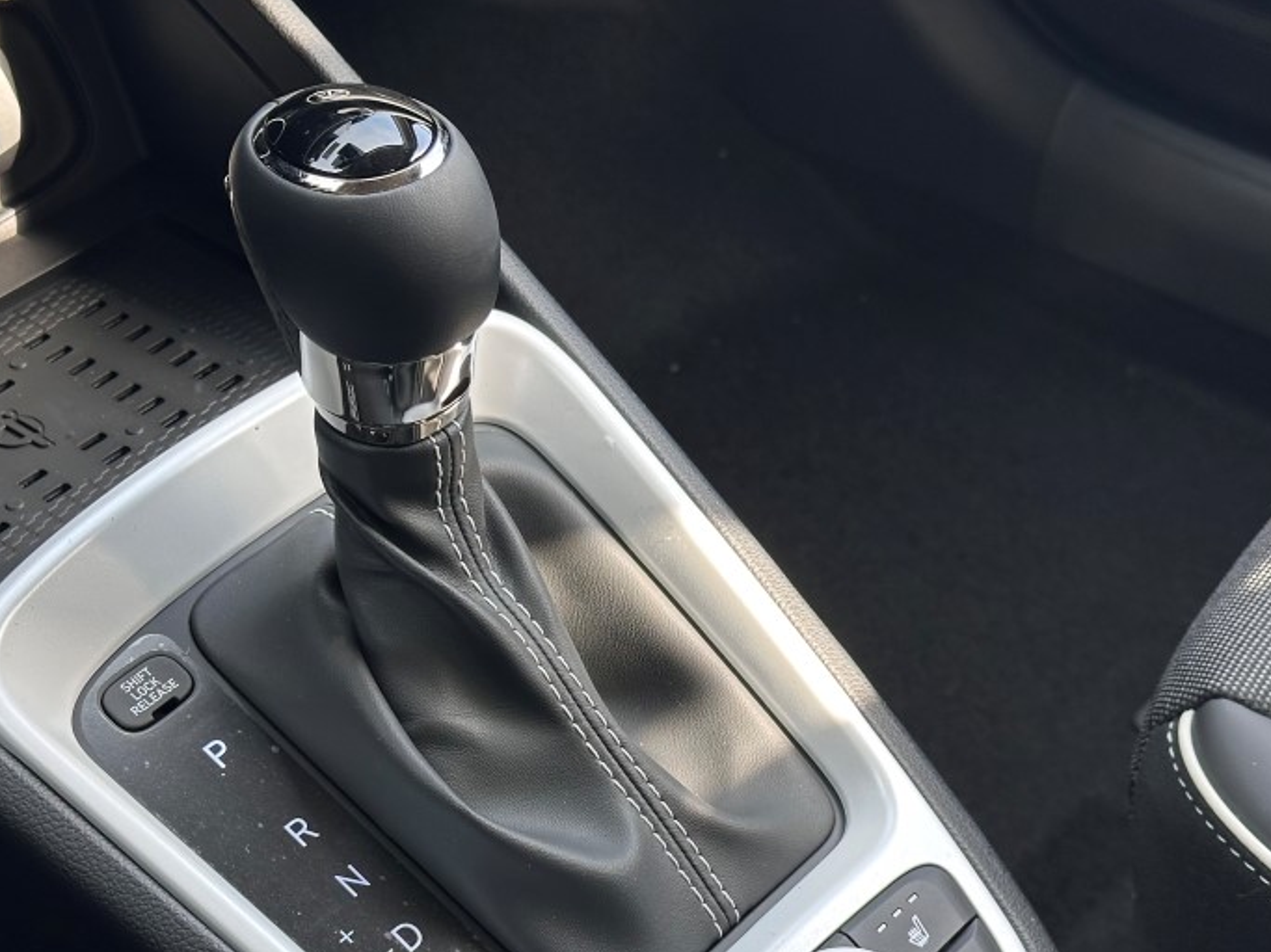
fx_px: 2643
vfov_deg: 20.3
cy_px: 695
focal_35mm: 72
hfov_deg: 27.0
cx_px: 640
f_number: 1.78
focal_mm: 6.86
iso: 50
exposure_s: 1/121
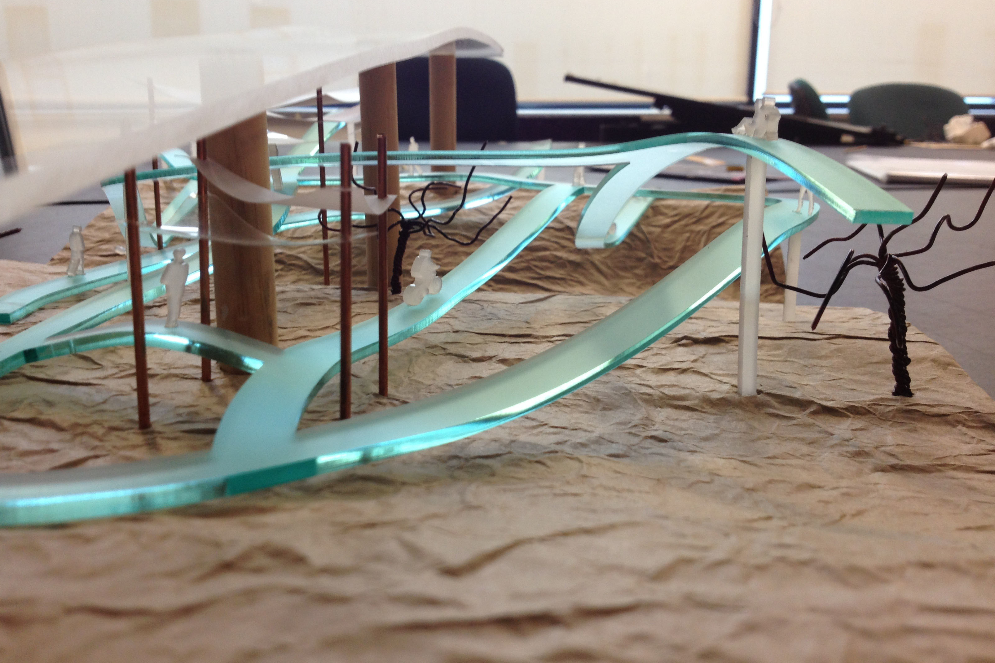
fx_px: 1023
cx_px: 491
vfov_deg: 35.9
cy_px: 328
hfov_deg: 51.9
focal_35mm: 37
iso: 64
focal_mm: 4.28
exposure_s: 1/30
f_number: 2.4
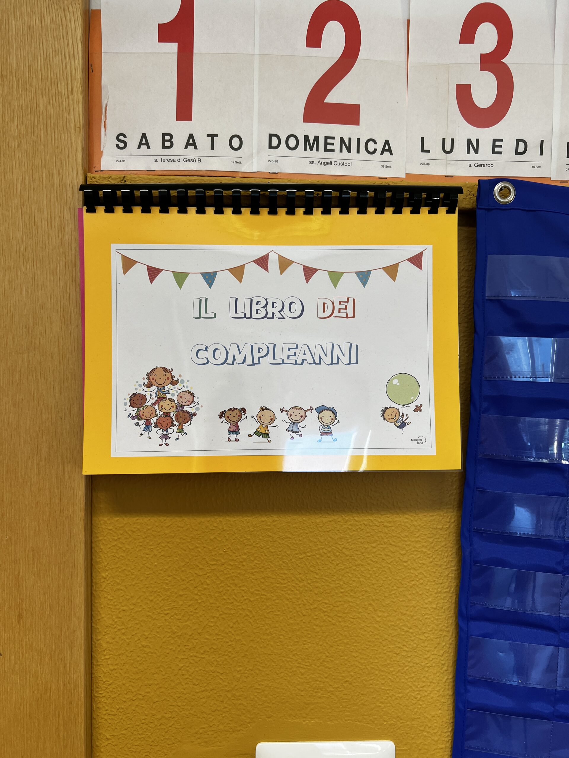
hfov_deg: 53.1
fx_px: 570
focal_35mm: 26
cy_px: 379
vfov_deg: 67.3
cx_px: 284
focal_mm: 5.7
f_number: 1.5
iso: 50
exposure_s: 1/100
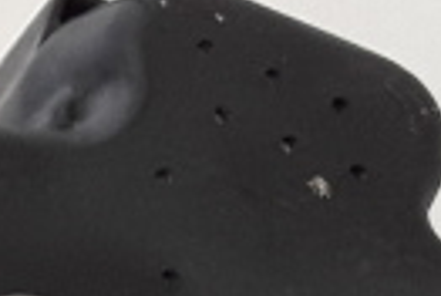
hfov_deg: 8.8
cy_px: 511
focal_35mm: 219
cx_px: -485
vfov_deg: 6.2
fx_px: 2689
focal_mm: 2.91
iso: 40
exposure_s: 1/33
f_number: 1.9
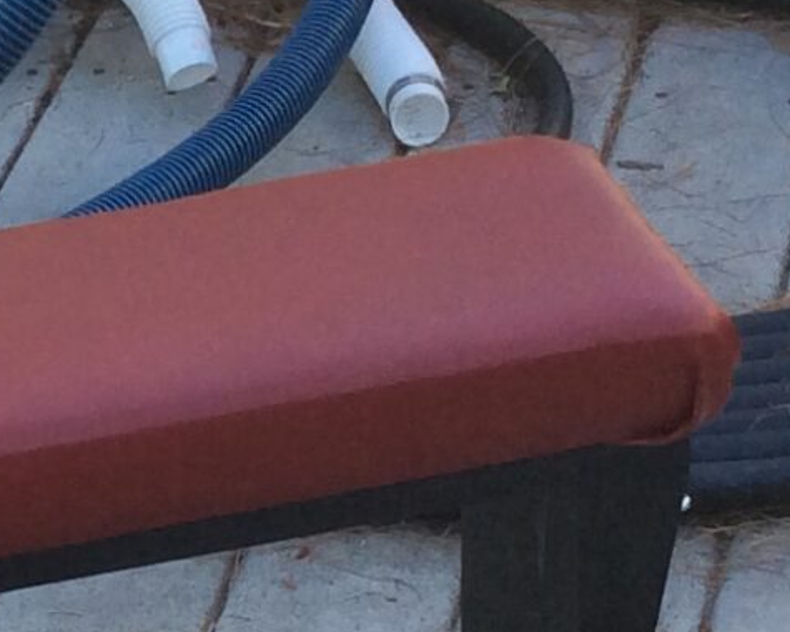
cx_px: -551
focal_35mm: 168
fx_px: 3928
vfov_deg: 9.2
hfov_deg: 10.9
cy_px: 504
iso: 40
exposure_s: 1/120
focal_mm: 3.3
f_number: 2.4
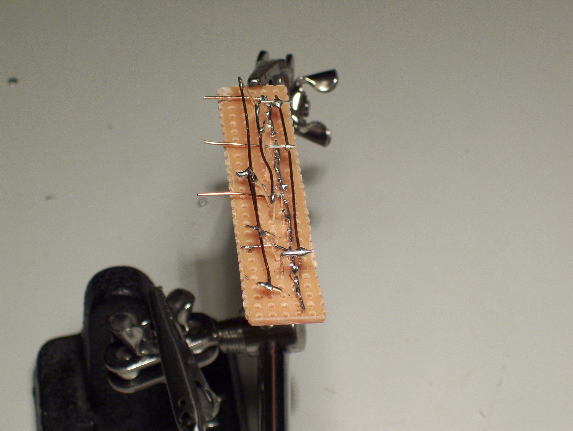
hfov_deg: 18.2
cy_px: 216
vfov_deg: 13.7
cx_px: 286
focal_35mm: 108
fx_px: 1790
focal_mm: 18
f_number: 4.6
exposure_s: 1/20
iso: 160
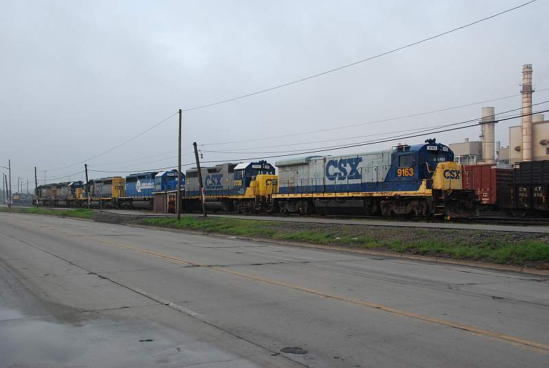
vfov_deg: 37.0
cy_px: 184
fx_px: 550
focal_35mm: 36
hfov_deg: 53.1
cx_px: 274
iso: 800
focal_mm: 24
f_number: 8
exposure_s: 1/250
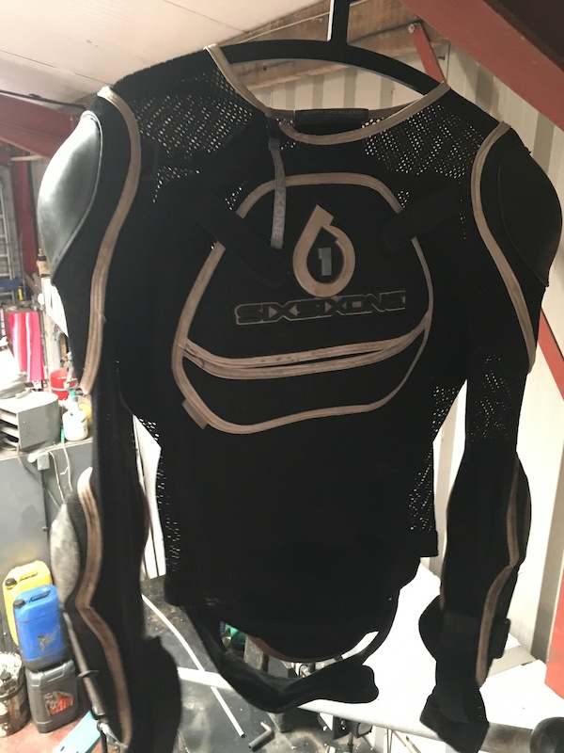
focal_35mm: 29
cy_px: 376
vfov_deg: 61.7
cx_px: 282
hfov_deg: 48.2
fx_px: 630
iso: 250
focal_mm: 4.15
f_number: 2.2
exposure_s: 1/17
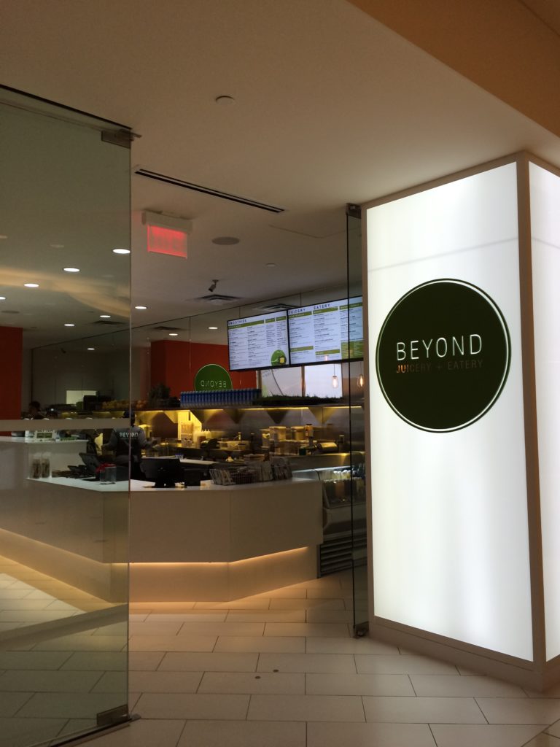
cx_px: 280
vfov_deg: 61.7
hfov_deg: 48.2
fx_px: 626
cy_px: 374
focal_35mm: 29
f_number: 2.2
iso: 40
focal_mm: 4.15
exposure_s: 1/40
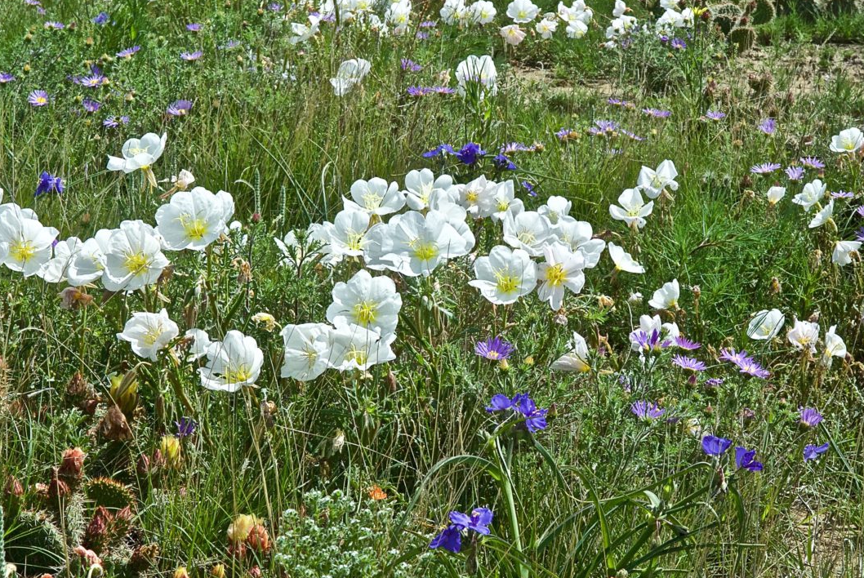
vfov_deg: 11.9
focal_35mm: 116
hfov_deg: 17.7
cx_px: 470
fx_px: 2780
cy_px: 280
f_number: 20
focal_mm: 55
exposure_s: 1/320
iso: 400
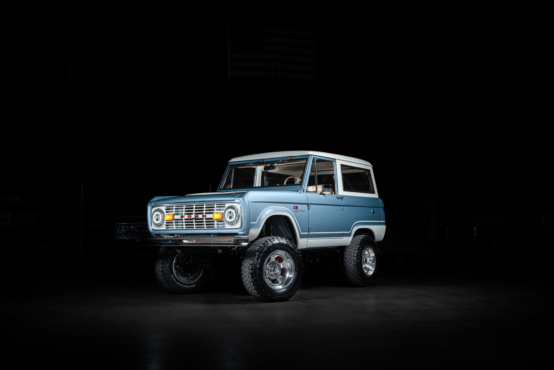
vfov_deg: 33.4
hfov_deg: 48.5
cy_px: 185
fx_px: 616
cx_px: 277
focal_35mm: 40
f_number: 8
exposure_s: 1/2
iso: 100
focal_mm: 40
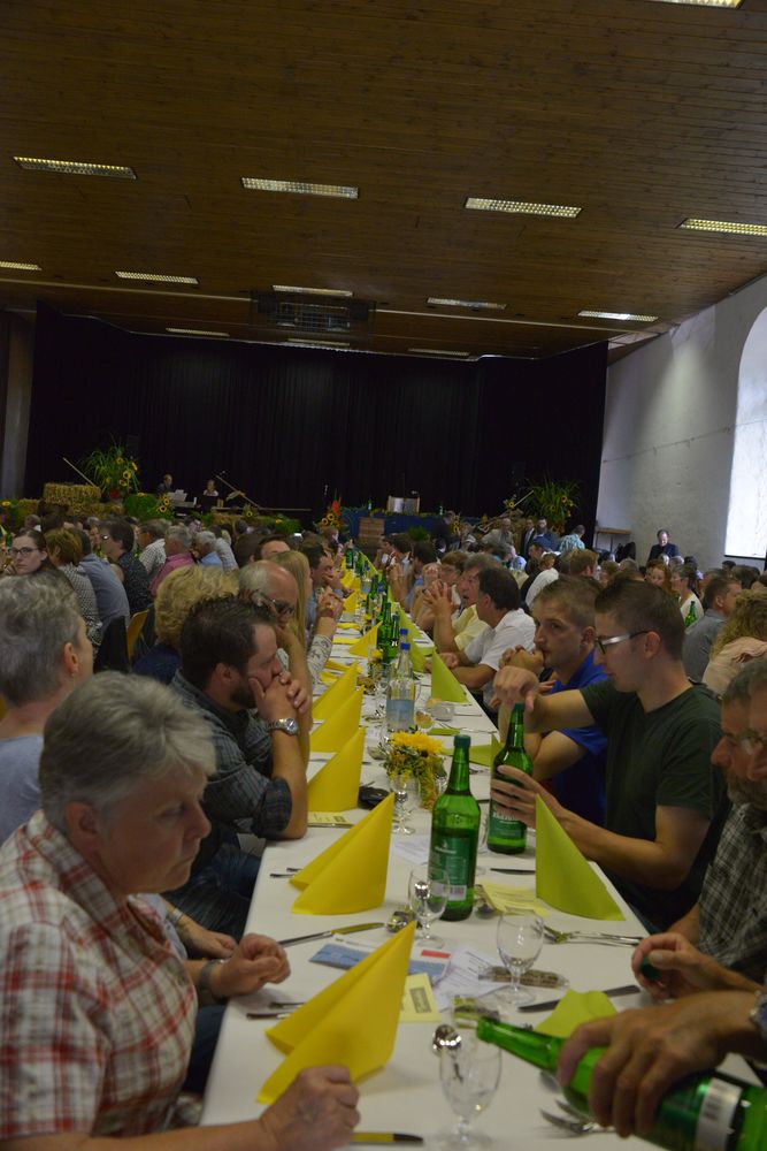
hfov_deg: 41.1
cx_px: 384
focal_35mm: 32
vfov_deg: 58.7
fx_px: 1022
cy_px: 576
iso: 4000
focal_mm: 32
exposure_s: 1/160
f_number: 5.6
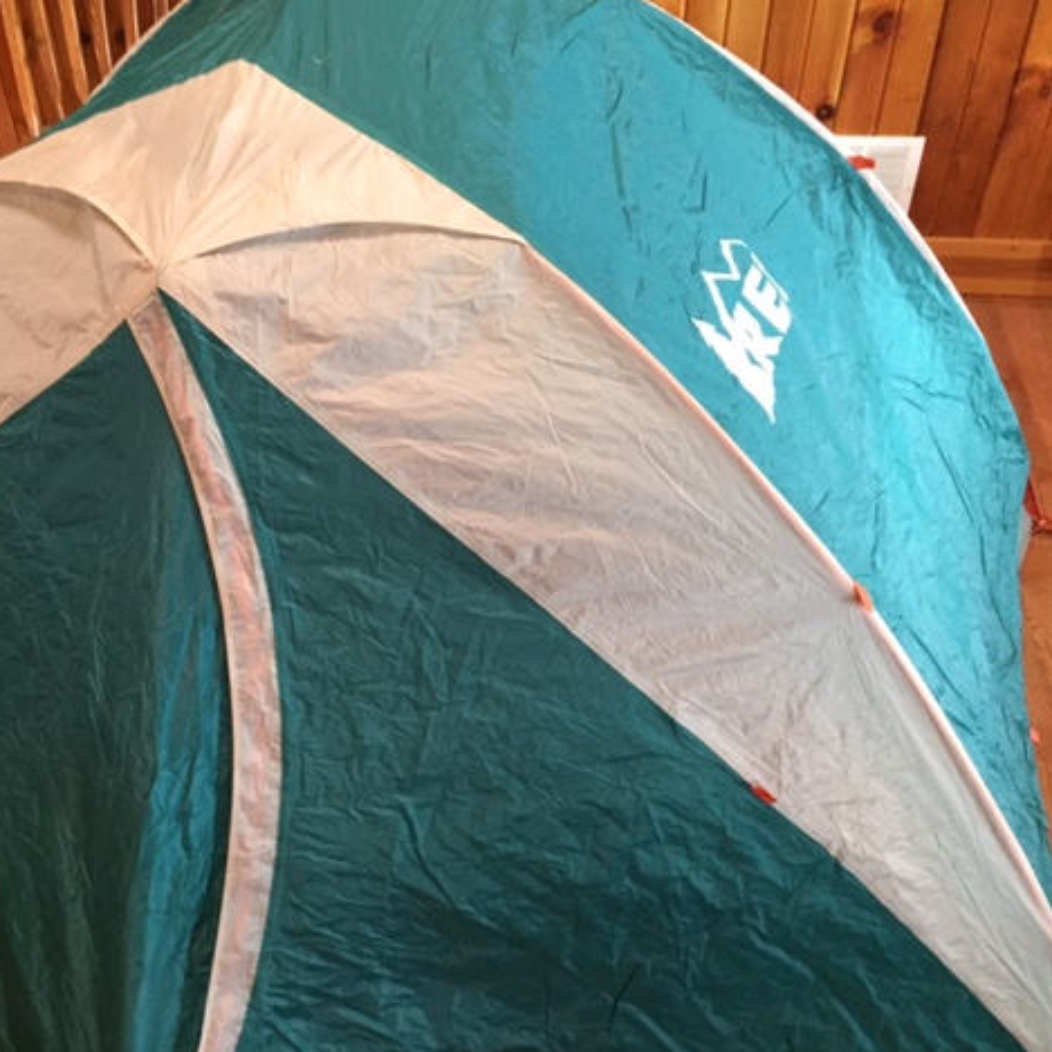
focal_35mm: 35
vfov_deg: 47.2
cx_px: 381
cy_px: 520
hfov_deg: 46.7
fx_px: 1203
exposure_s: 1/15
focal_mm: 4.15
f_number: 2.2
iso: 250
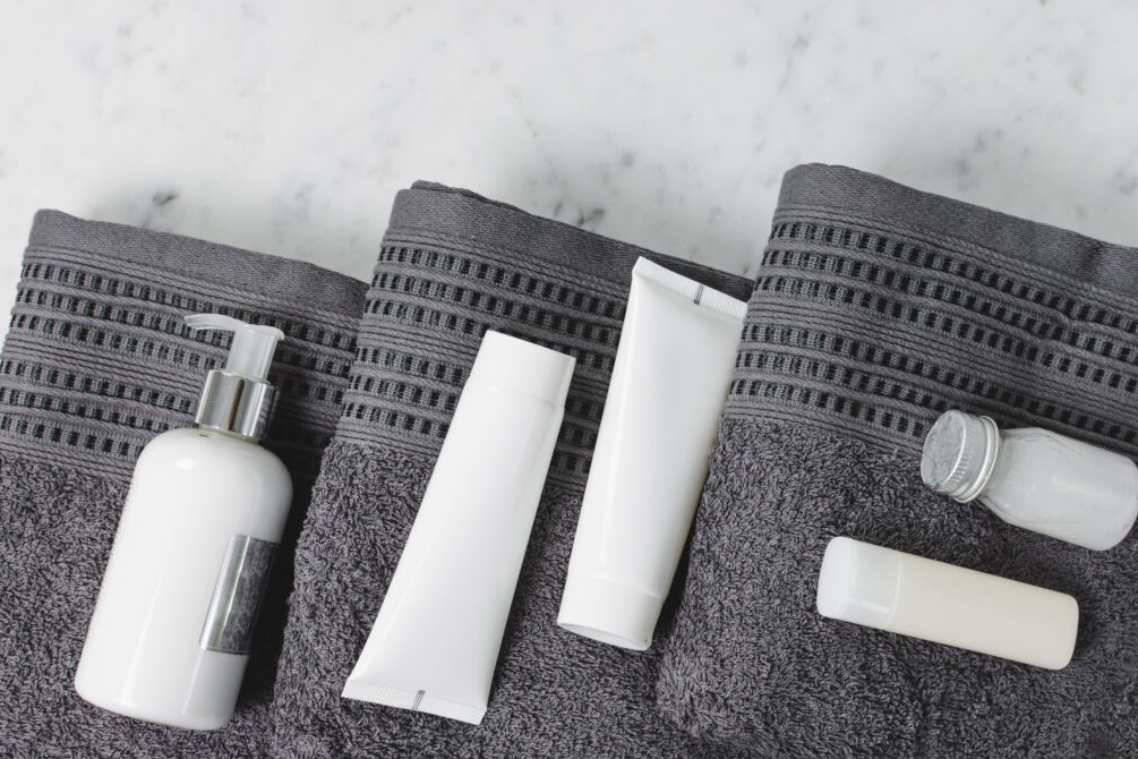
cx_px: 579
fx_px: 1691
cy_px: 382
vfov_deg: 25.3
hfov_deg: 37.2
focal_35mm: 54
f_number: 5
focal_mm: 35
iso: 500
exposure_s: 1/200
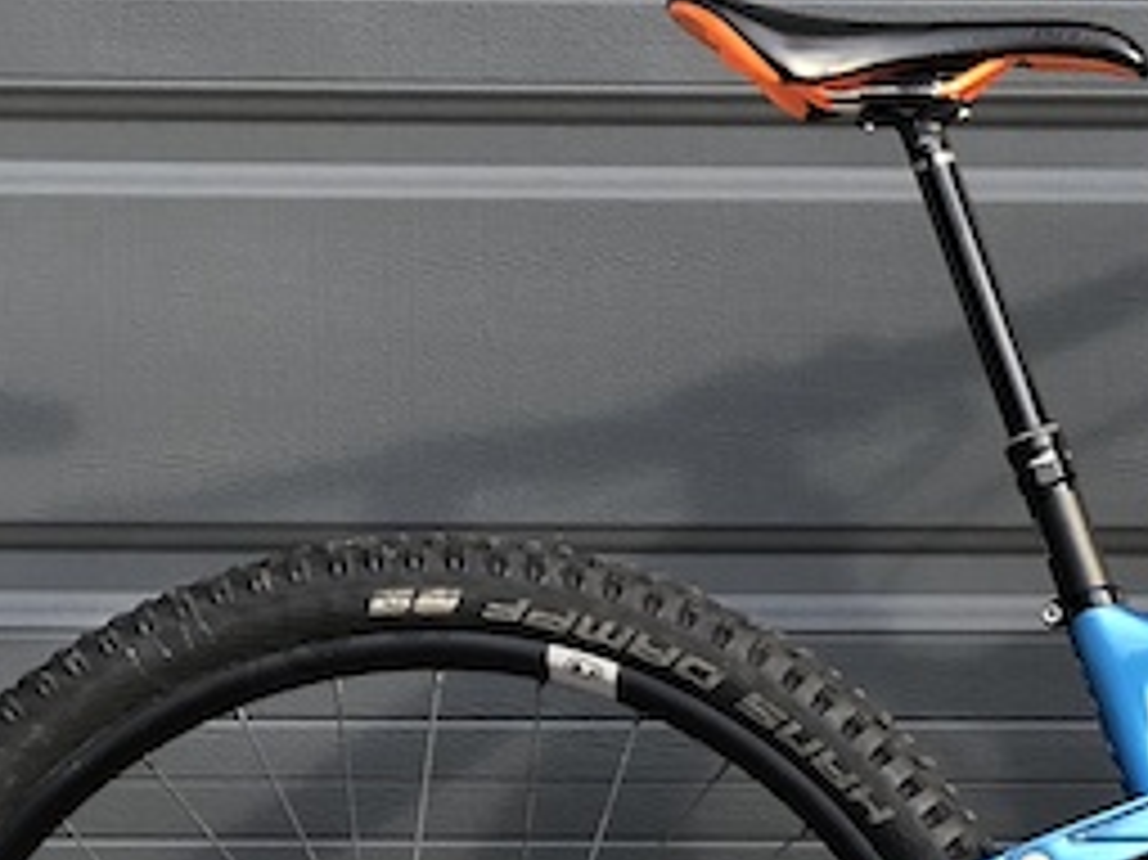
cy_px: 837
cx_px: 1427
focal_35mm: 179
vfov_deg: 8.3
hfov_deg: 10.8
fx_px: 5934
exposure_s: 1/60
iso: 25
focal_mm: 6.6
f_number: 2.8
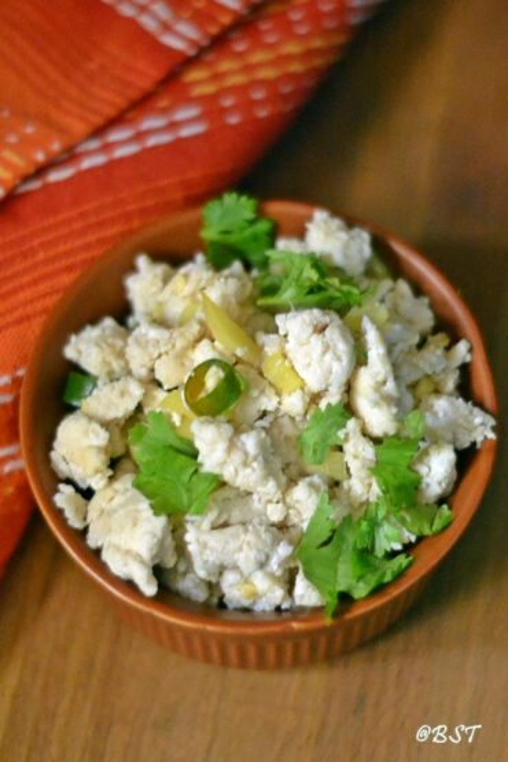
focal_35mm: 75
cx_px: 254
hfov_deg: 18.2
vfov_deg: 27.0
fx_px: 1587
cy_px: 381
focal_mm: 50
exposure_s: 1/25
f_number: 1.8
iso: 3200
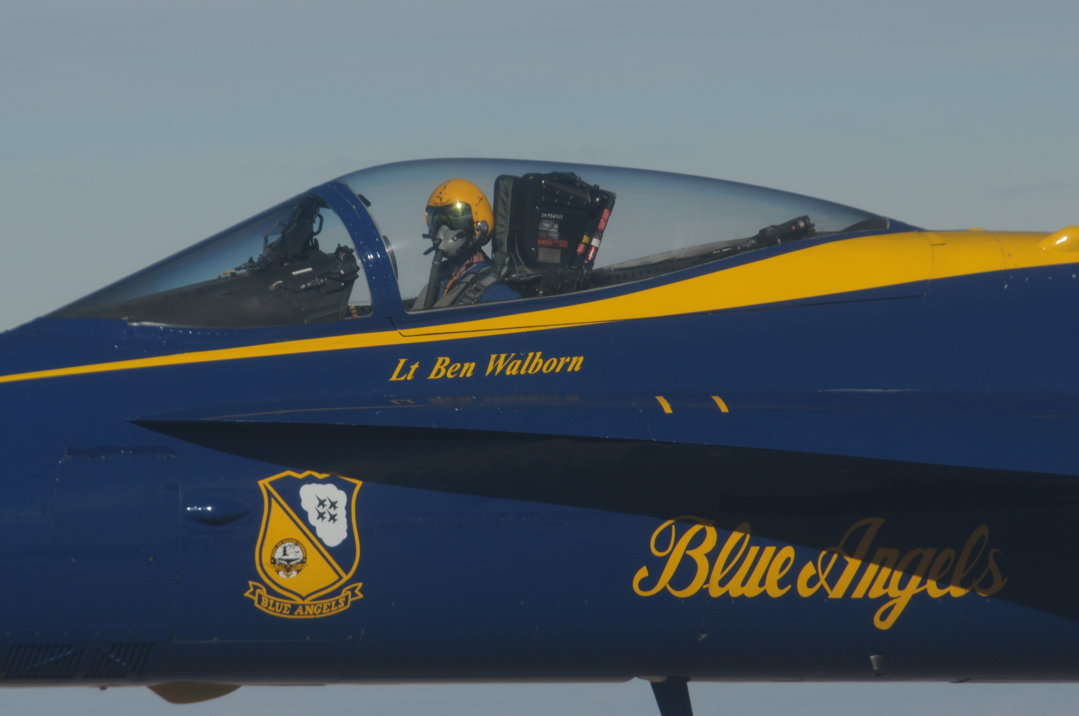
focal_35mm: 375
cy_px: 358
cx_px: 540
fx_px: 11226
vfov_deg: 3.7
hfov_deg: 5.5
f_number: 13
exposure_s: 1/640
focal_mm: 250
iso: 200
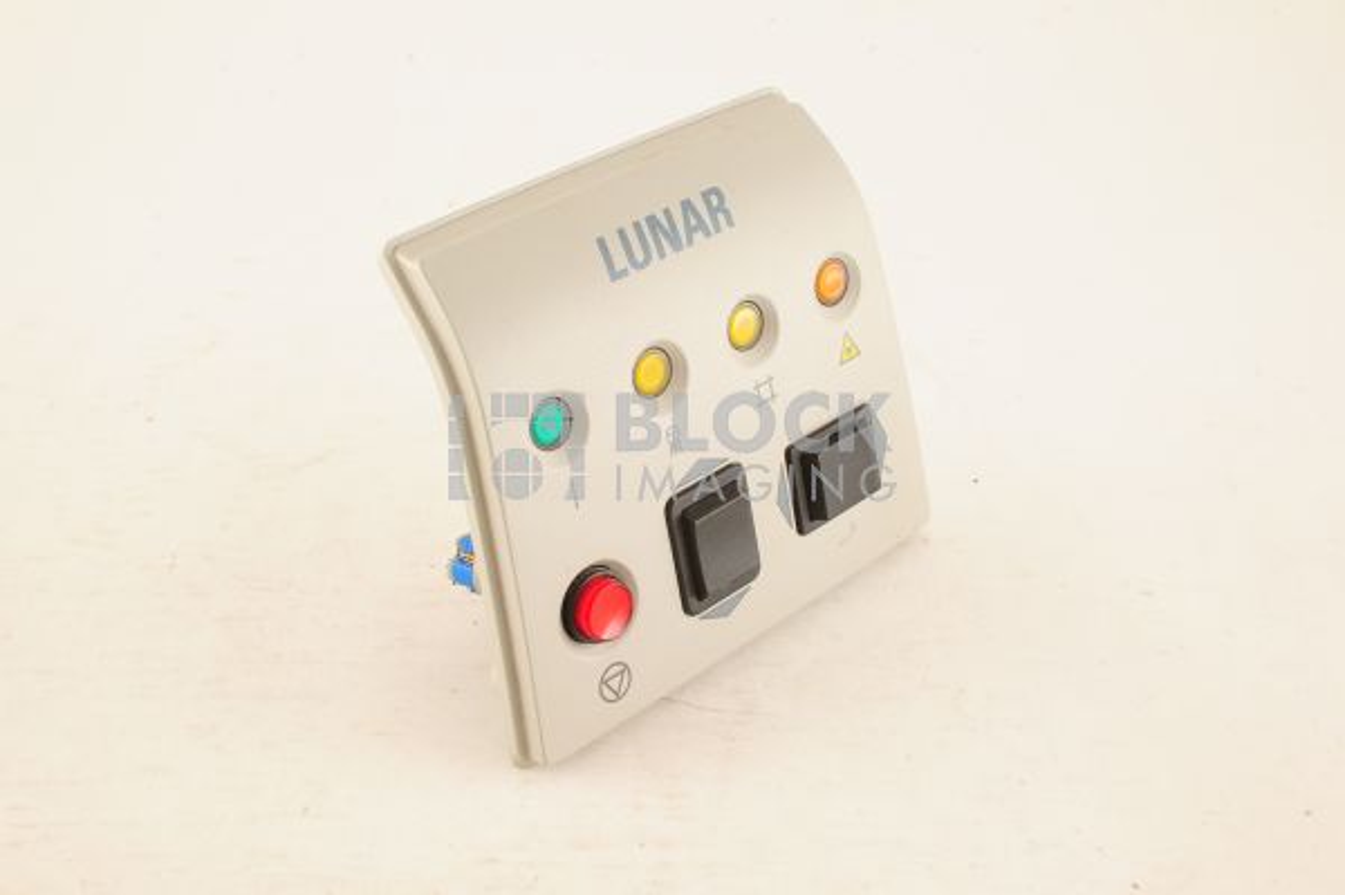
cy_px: 448
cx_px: 672
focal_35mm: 50
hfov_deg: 39.6
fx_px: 1866
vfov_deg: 26.9
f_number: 13
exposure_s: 1/160
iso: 1600
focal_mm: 50
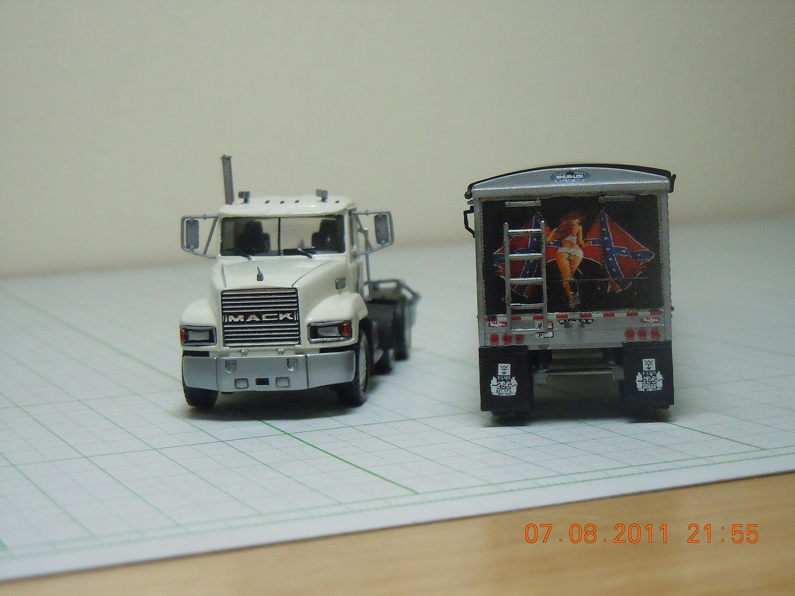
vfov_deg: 19.1
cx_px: 398
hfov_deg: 25.3
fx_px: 1768
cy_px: 298
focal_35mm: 77
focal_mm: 13.9
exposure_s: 1/160
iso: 800
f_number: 4.3
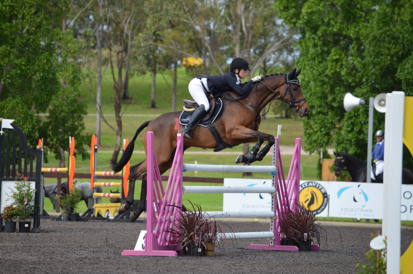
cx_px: 206
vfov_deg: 4.6
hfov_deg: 6.9
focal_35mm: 300
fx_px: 3435
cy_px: 137
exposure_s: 1/1250
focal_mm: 200
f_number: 5
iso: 400
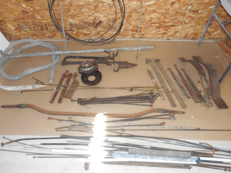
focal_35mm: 28
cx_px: 105
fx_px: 187
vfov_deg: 49.6
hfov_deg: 63.3
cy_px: 76
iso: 320
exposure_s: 1/25
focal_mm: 4.5
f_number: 3.3
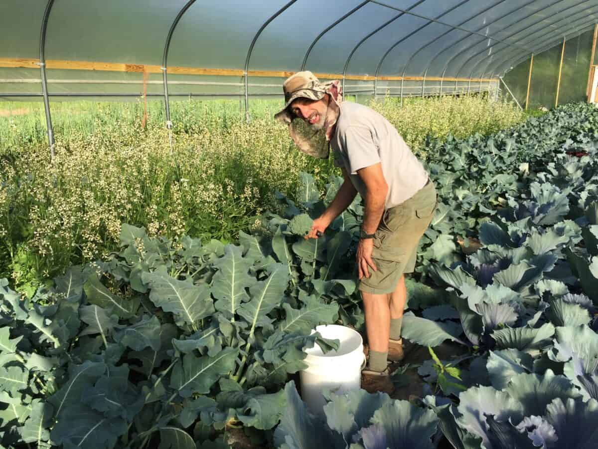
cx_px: 299
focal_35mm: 29
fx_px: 501
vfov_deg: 48.2
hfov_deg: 61.7
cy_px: 224
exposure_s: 1/1099
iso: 32
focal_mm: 4.15
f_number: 2.2
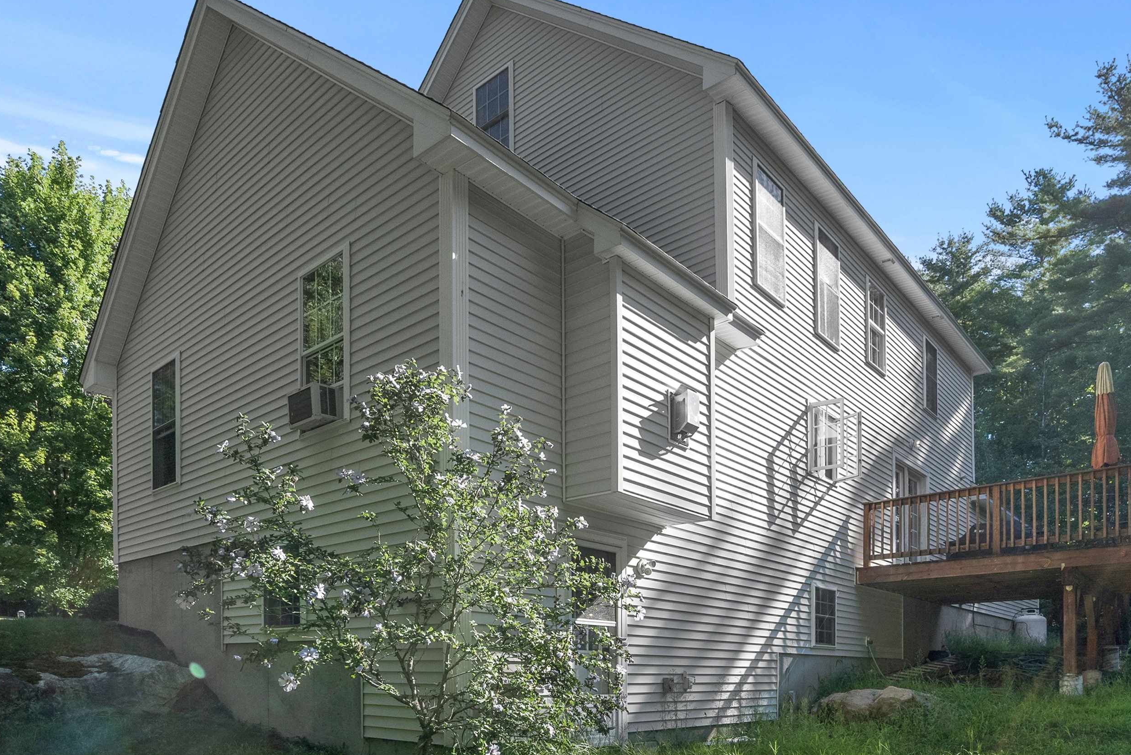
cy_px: 397
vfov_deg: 59.5
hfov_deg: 81.2
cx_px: 565
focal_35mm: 21
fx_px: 660
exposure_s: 1/640
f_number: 8
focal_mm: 17
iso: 800
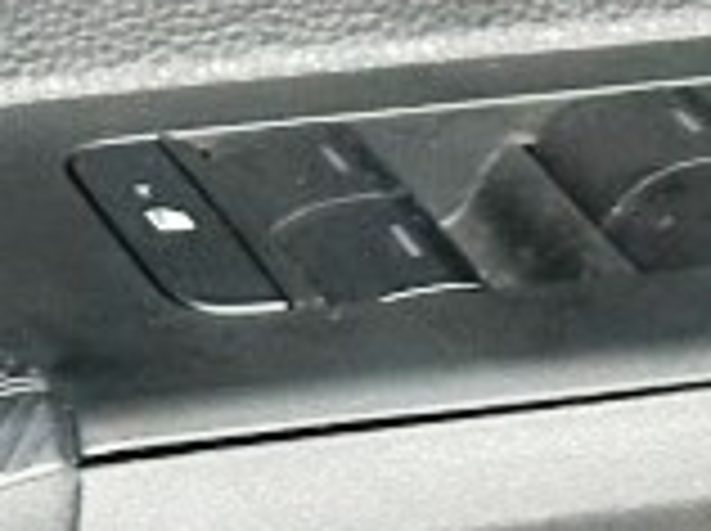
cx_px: 144
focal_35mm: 312
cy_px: 148
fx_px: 6399
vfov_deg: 4.8
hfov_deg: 6.4
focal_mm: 6.86
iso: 640
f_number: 1.78
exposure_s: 1/30
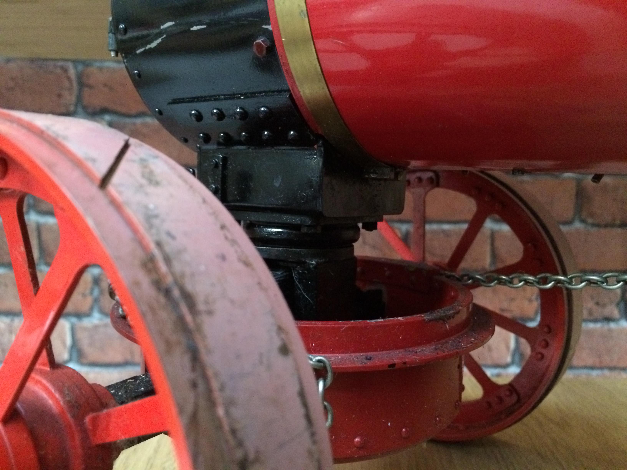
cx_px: 314
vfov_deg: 48.2
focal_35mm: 29
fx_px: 525
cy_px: 235
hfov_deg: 61.7
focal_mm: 4.15
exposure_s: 1/15
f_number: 2.2
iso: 800
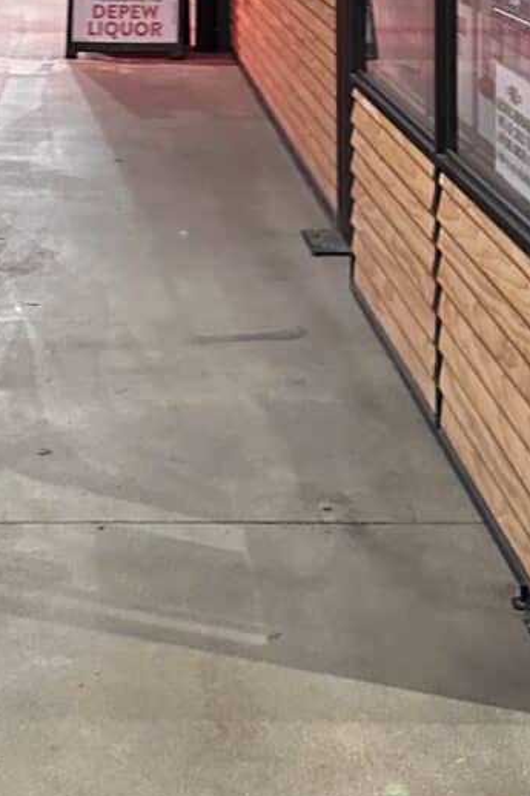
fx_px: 1635
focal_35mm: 74
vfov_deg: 24.7
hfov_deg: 18.2
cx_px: 66
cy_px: -166
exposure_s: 1/60
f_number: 1.78
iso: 800
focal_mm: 6.86
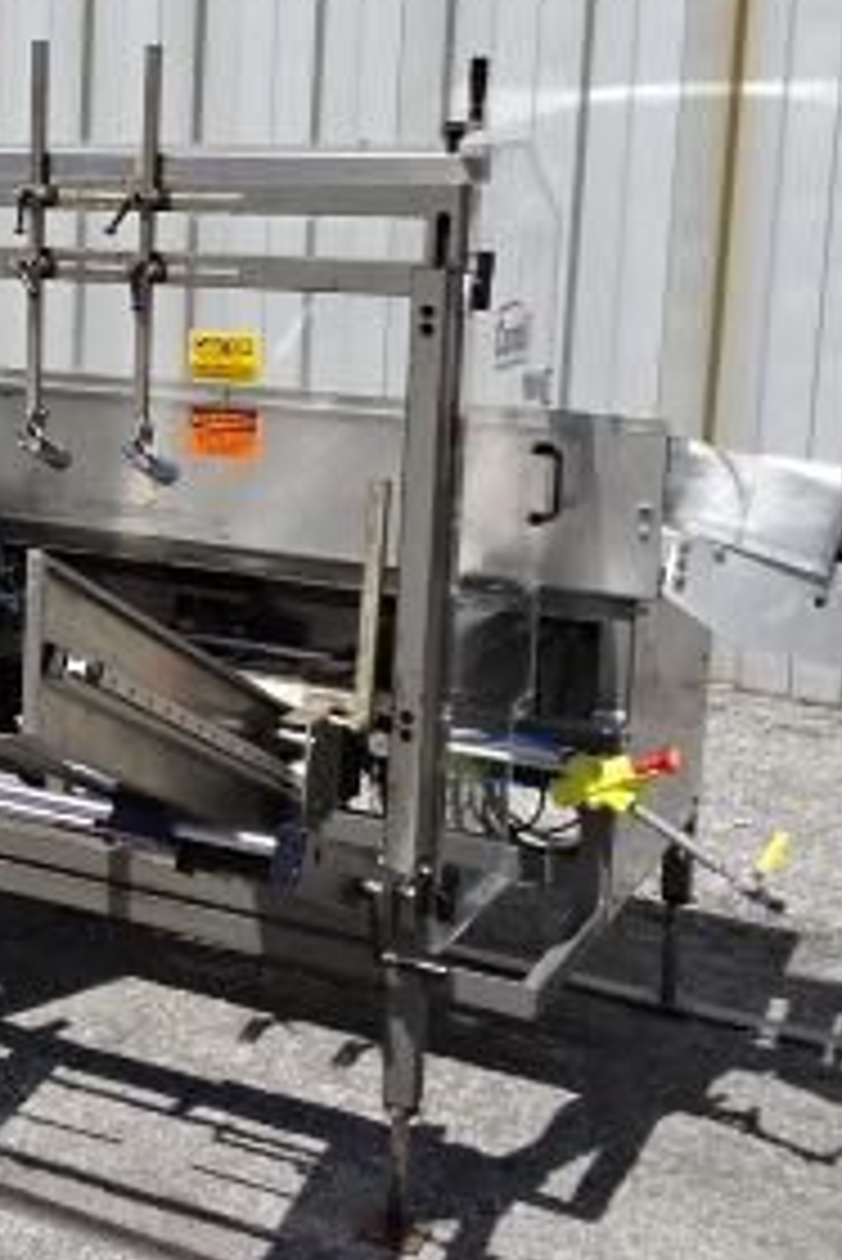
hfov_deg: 21.1
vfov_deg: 34.8
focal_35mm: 57
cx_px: -311
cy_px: 436
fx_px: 1997
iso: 80
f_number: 3.5
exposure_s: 1/800
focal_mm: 4.1
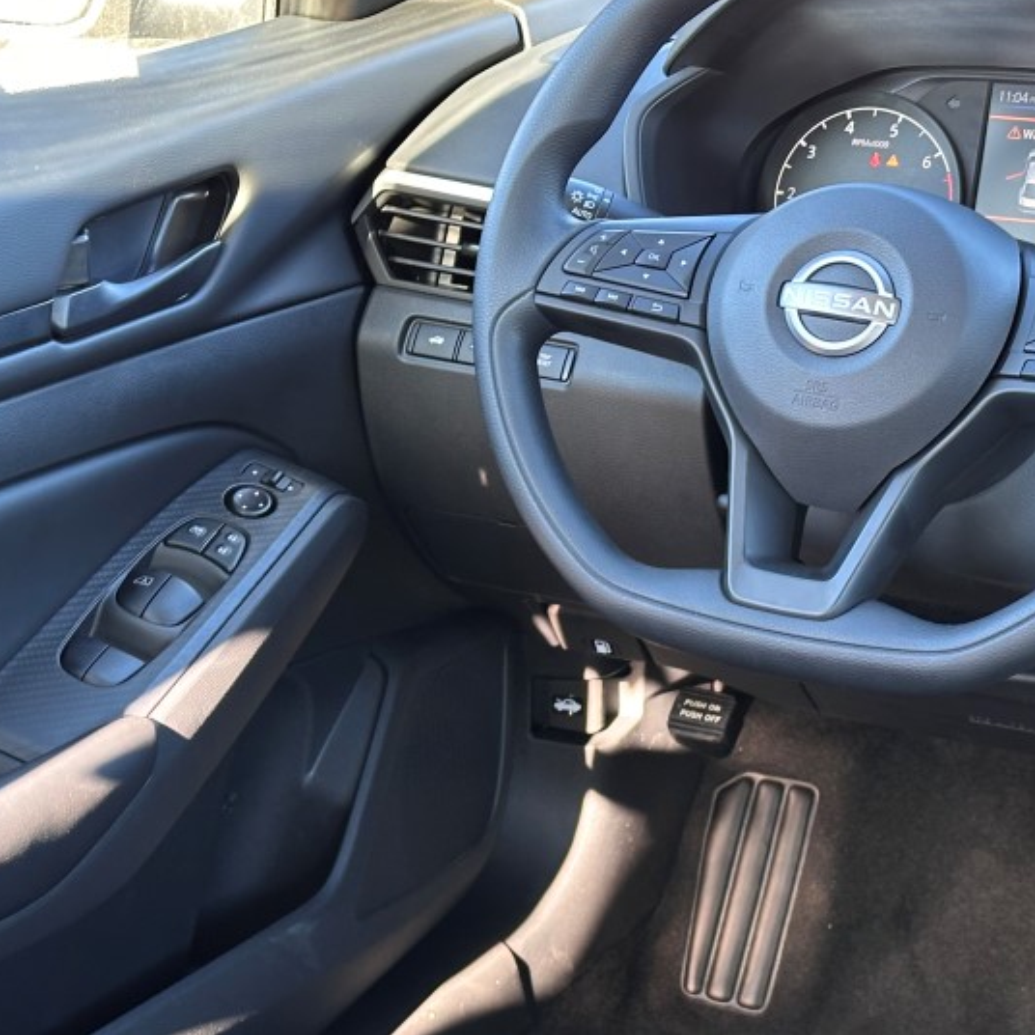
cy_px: 635
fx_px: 2740
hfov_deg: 21.4
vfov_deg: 21.4
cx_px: 635
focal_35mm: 81
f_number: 1.78
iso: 160
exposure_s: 1/60
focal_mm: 6.86
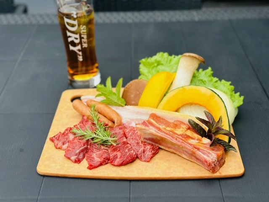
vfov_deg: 30.3
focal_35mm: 48
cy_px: 101
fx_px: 373
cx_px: 134
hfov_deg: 39.7
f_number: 1.78
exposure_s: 1/3257
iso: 80
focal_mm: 6.86
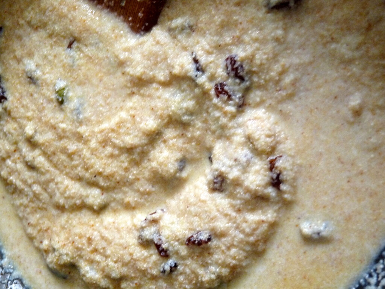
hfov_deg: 31.7
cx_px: 192
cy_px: 144
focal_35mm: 61
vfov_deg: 24.0
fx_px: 678
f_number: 3.2
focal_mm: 10.8
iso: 400
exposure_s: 1/13
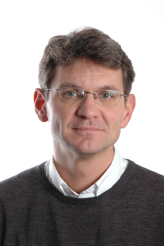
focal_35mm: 107
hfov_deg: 12.8
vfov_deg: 19.1
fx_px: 732
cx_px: 81
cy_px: 123
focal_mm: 70
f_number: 13
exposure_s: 1/250
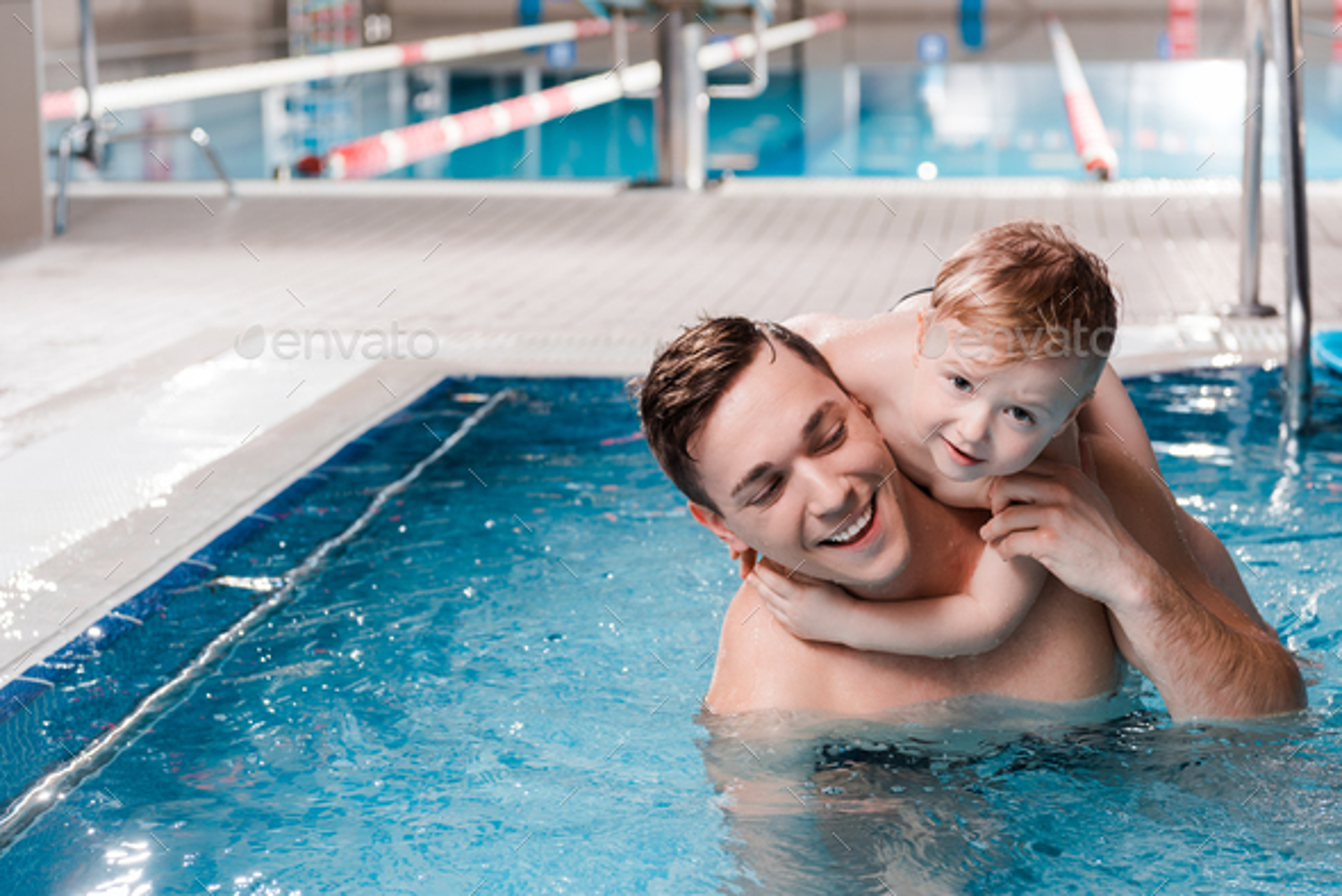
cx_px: 671
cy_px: 448
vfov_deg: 19.5
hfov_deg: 28.8
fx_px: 2611
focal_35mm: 70
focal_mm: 70
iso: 160
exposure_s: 1/160
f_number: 5
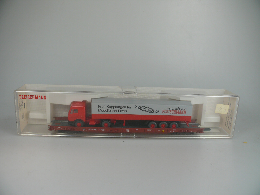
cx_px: 130
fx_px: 263
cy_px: 98
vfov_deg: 40.7
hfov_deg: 52.6
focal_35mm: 35
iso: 100
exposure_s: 1/100
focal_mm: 7.4
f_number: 3.6
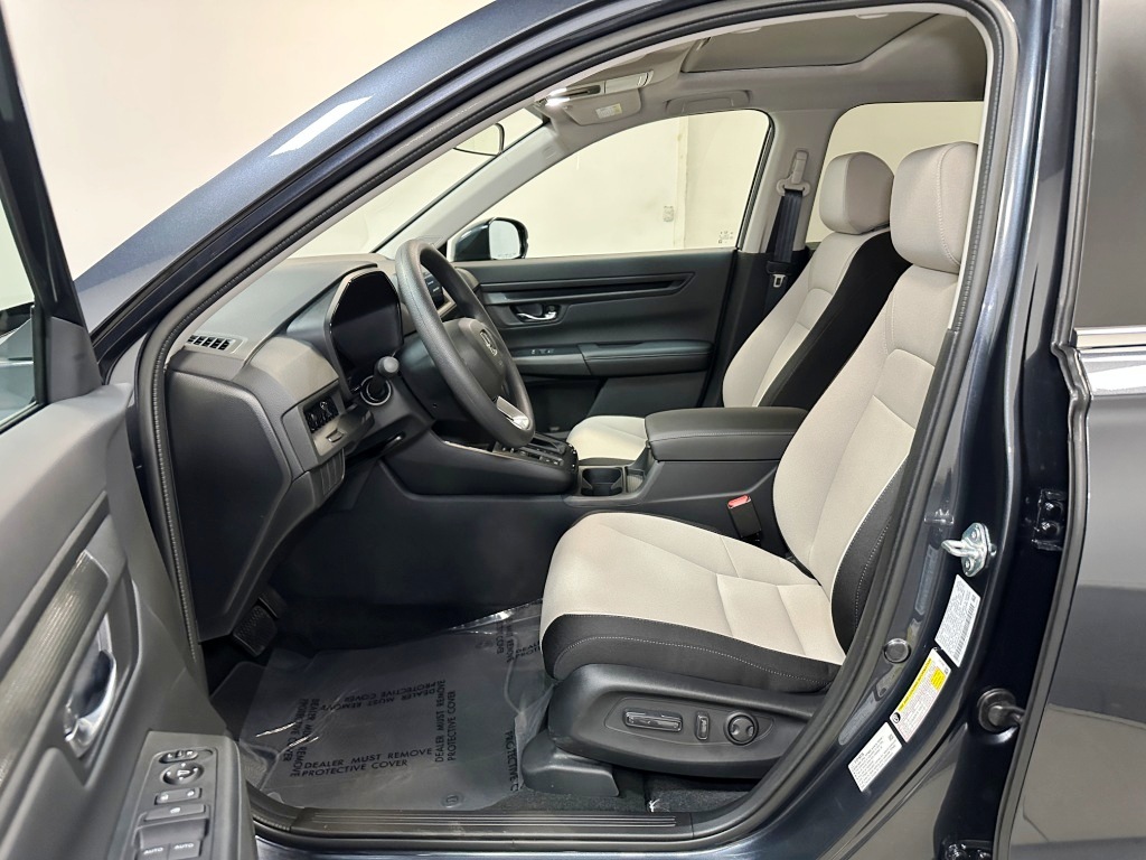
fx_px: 795
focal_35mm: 24
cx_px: 573
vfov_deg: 56.8
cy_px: 430
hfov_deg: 71.6
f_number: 1.78
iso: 640
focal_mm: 6.86
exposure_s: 1/40
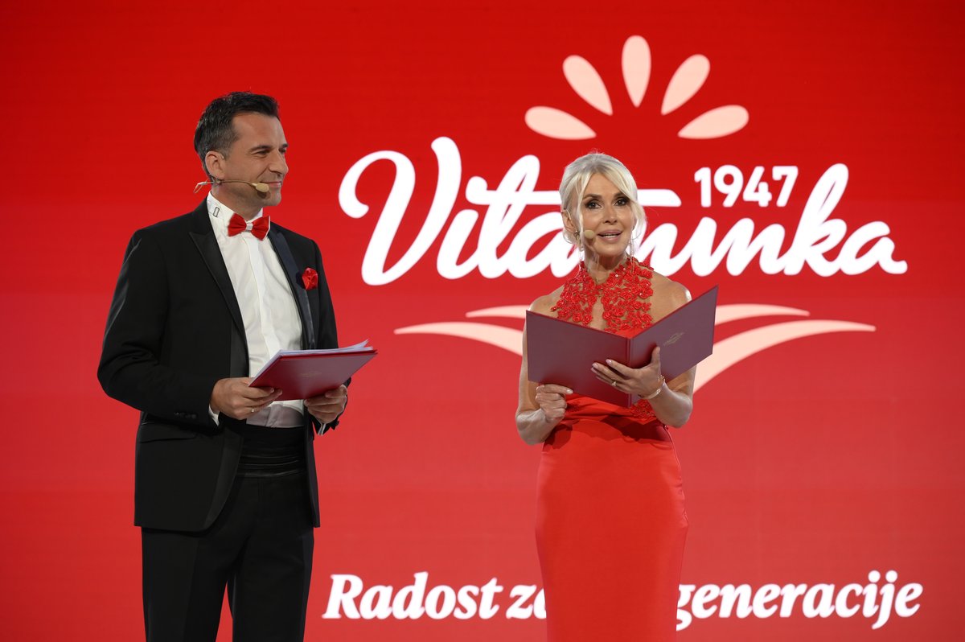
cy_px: 321
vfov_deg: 11.8
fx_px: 3107
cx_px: 482
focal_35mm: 116
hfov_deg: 17.7
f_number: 4
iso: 1600
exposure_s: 1/125
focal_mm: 116
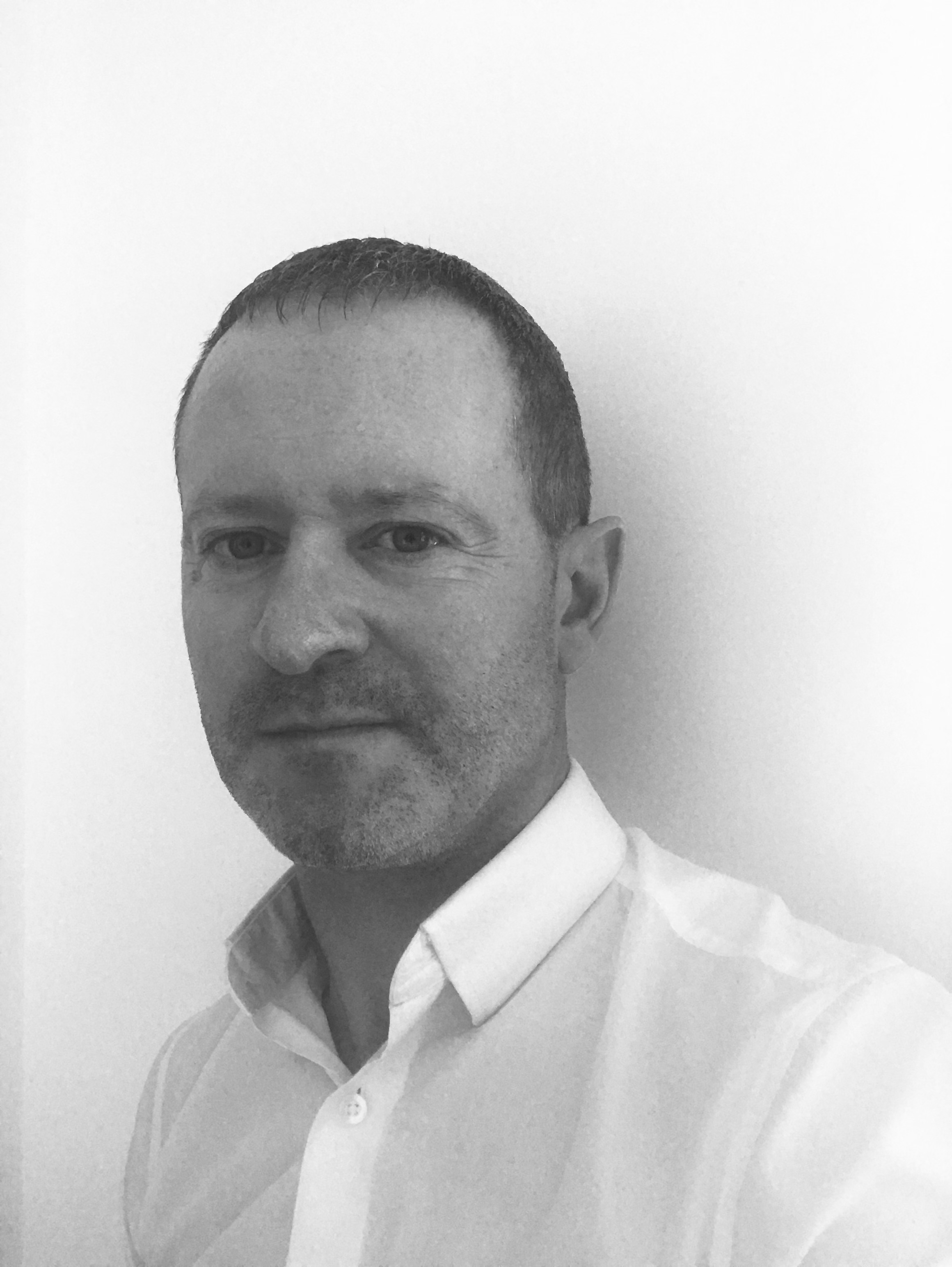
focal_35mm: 32
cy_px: 634
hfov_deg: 44.2
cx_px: 476
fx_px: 1172
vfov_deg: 56.8
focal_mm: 2.87
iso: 25
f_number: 2.2
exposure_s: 1/30
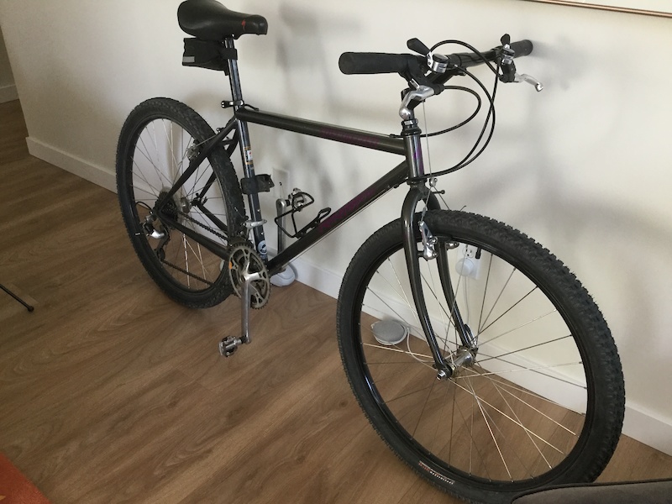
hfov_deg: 58.4
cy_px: 252
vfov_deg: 45.4
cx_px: 336
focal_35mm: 31
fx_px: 602
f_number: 2.4
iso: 100
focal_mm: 3.3
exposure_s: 1/30
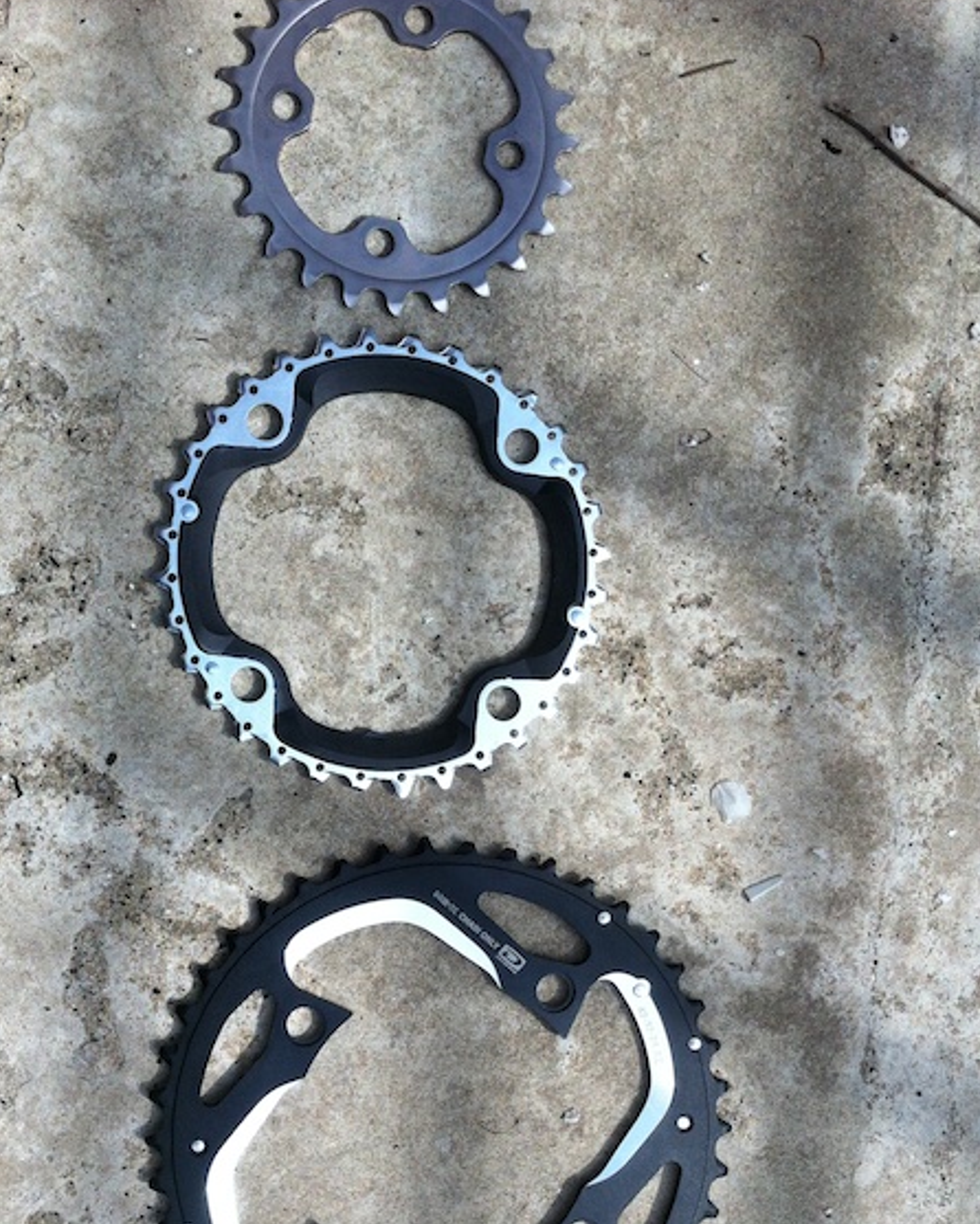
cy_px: 815
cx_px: 409
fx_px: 1776
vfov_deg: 37.6
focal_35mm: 49
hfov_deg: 30.8
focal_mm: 3.85
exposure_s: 1/1271
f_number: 2.8
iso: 80
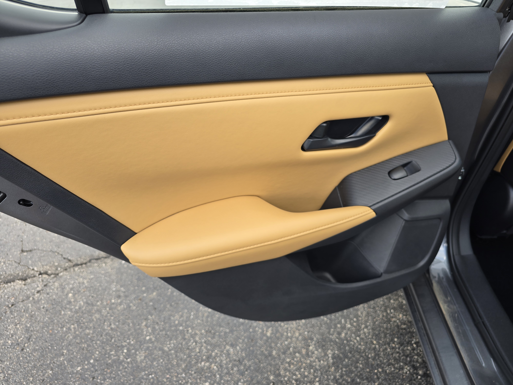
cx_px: 256
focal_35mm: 23
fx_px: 341
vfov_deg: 58.9
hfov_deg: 73.9
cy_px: 192
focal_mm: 6.3
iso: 25
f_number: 1.7
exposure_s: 1/180
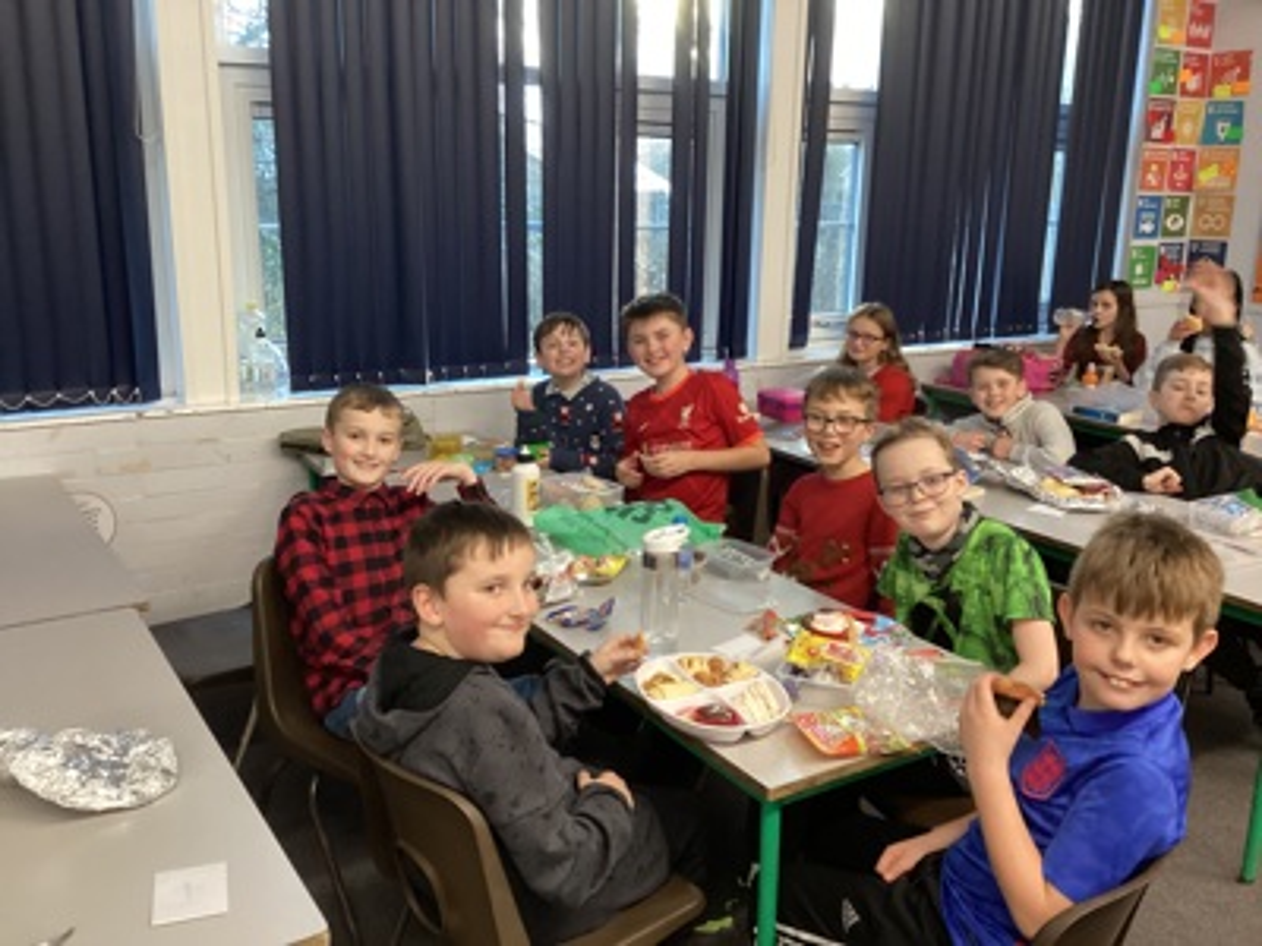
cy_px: 473
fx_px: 1130
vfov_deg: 45.4
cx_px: 631
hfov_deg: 58.4
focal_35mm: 31
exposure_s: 1/33
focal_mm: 3.3
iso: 250
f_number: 2.4
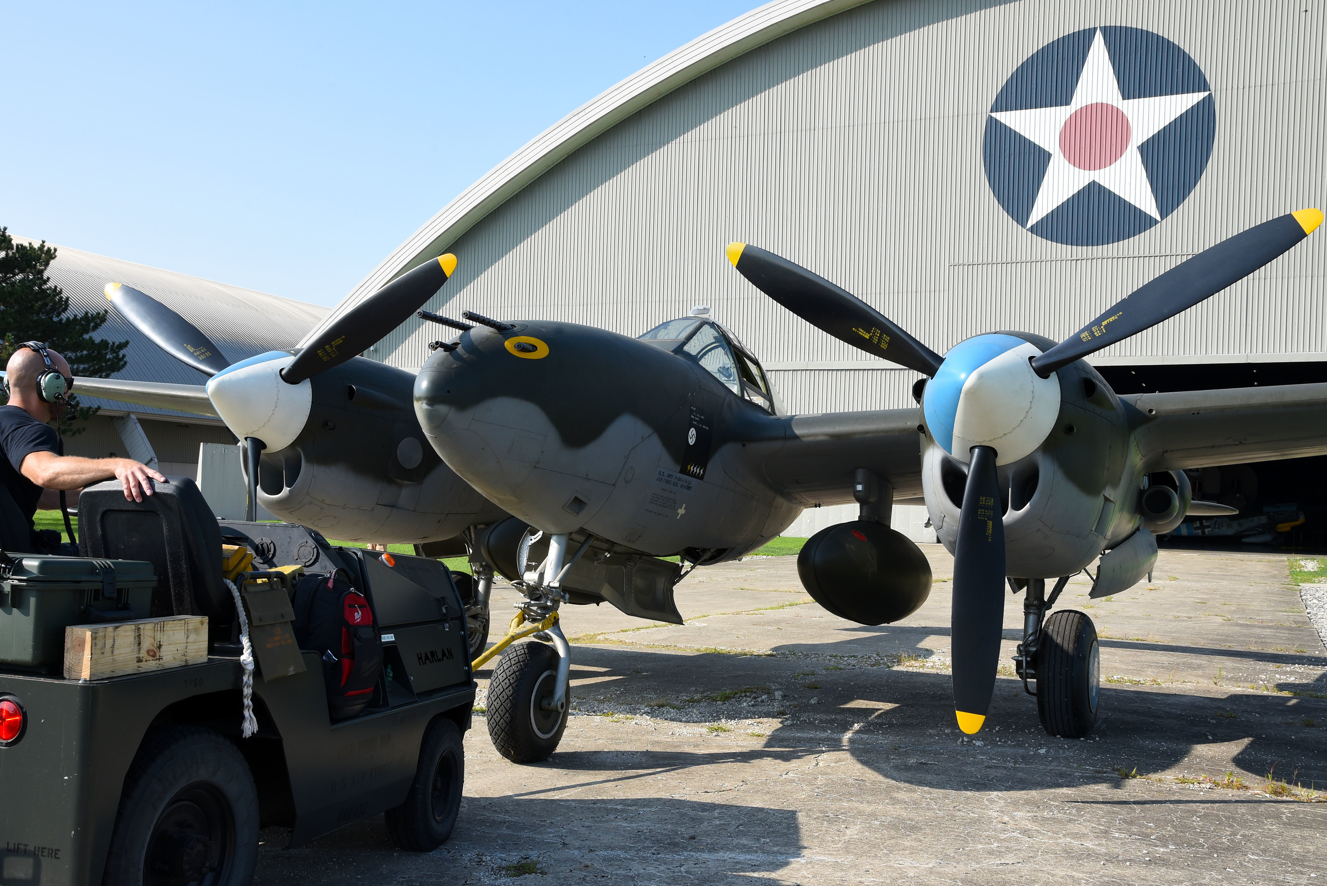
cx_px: 604
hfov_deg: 51.8
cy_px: 488
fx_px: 1364
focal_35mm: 37
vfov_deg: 35.9
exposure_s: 1/200
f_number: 16
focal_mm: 32
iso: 500
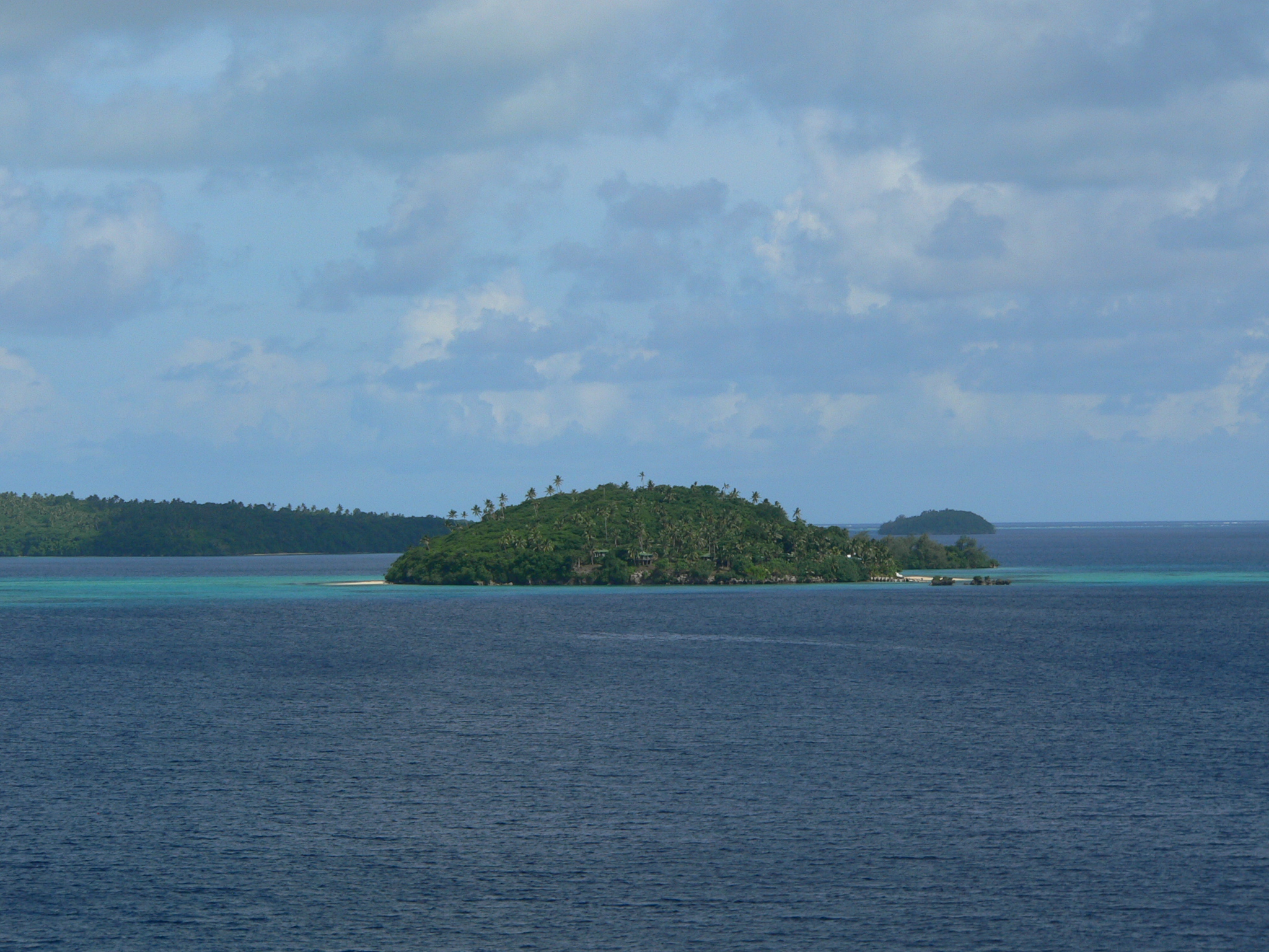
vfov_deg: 9.5
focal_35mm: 156
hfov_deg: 12.7
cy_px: 476
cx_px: 634
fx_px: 5719
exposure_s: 1/500
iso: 80
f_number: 5.6
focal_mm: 25.9
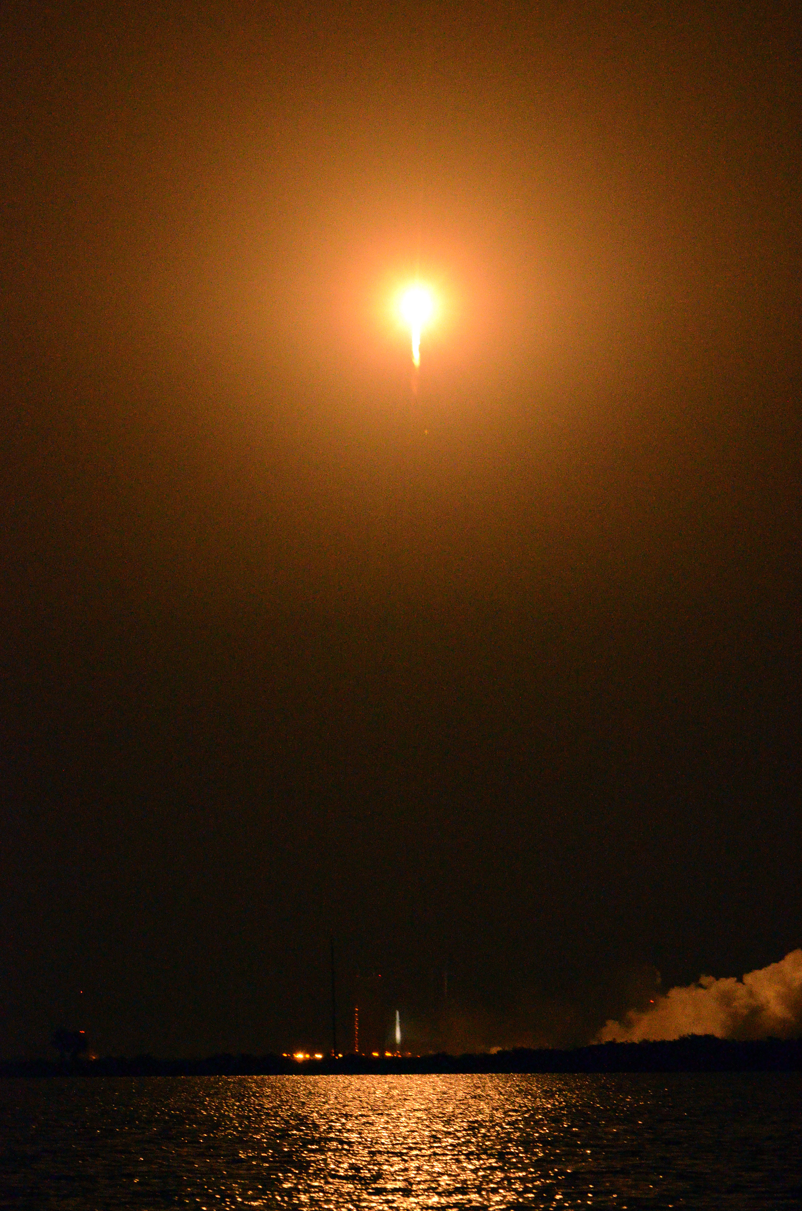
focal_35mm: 183
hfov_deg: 7.5
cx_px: 401
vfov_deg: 11.3
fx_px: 6143
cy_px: 606
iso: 6400
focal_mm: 122
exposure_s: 1/60
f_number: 11
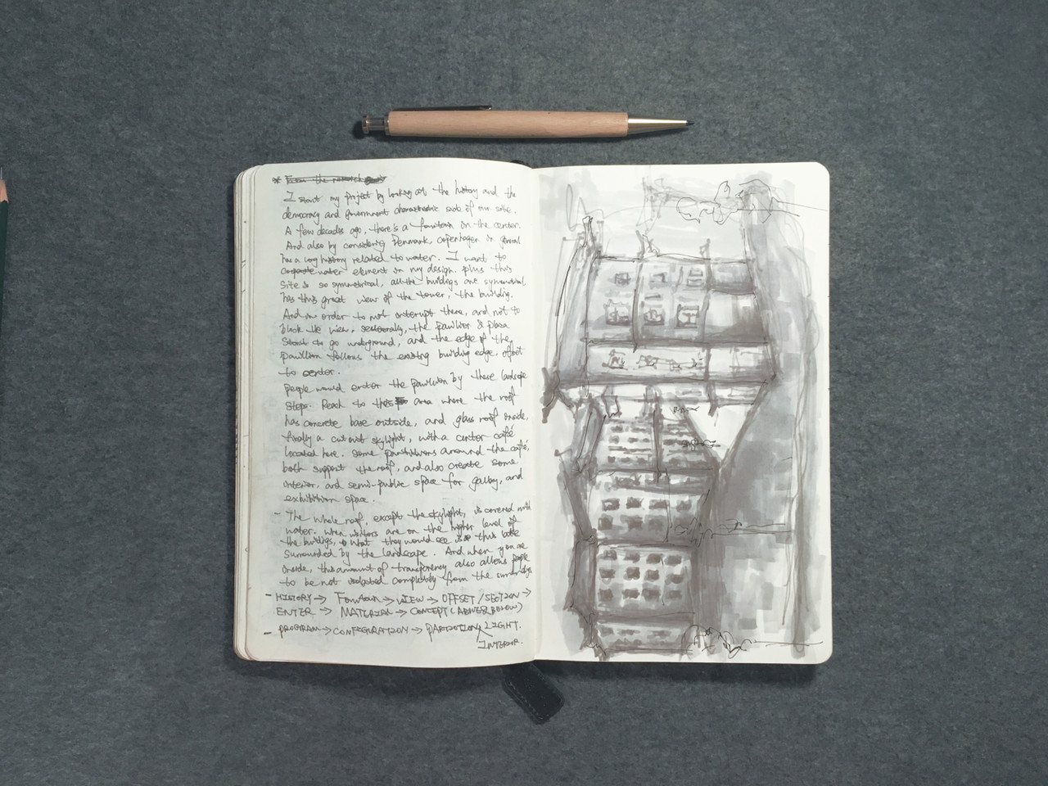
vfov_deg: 48.2
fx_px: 878
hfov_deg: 61.7
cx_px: 524
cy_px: 393
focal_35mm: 29
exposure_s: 1/33
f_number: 2.2
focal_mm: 4.15
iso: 50
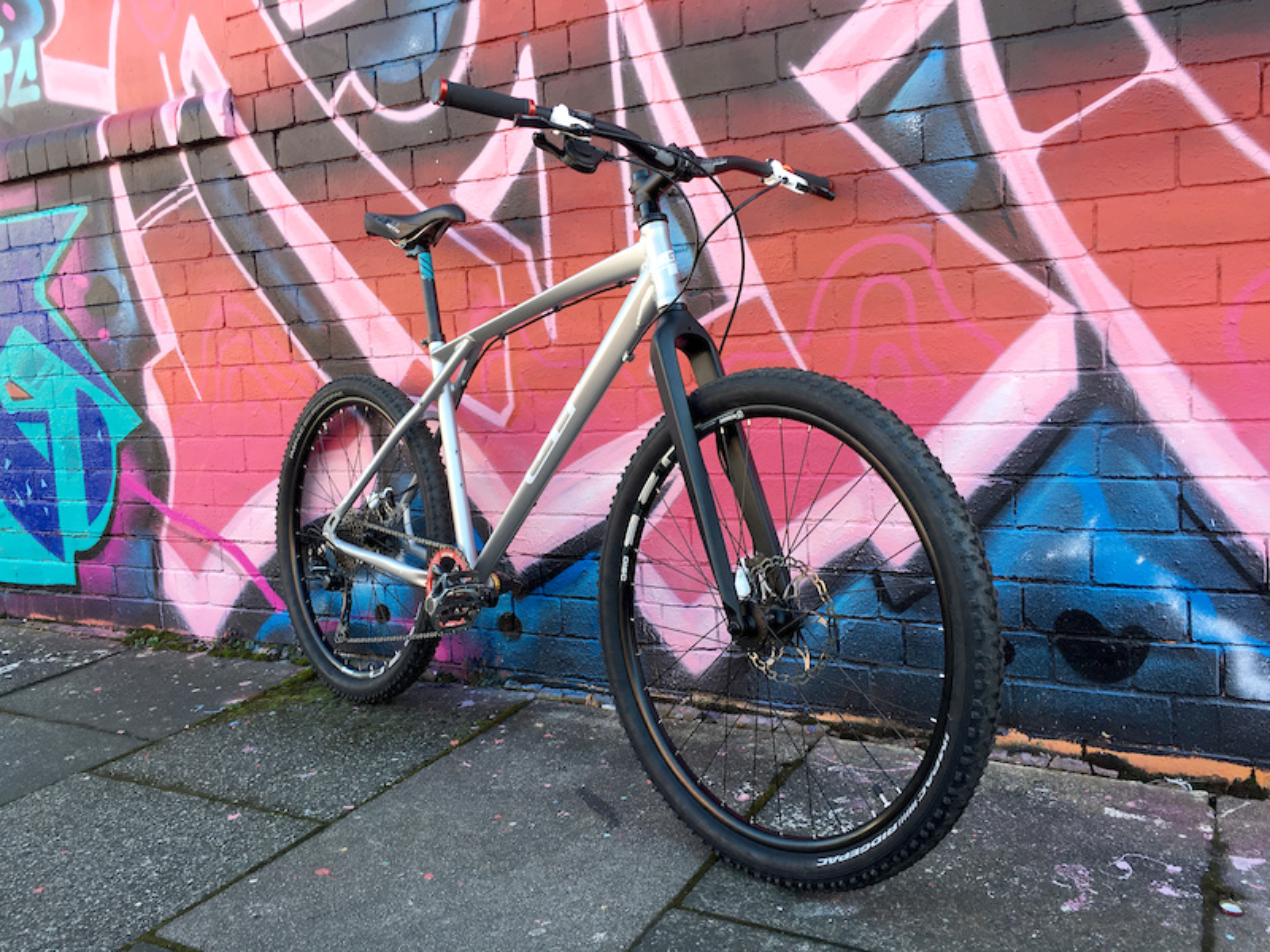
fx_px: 1064
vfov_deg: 48.2
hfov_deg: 61.7
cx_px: 635
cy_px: 476
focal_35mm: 29
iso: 32
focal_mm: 4.15
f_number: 2.2
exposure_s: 1/100
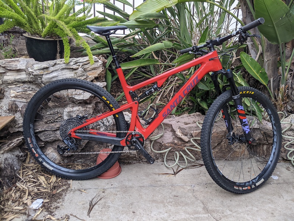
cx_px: 147
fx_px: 229
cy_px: 110
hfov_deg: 65.3
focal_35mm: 27
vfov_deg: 51.4
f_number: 1.8
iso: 52
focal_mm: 4.44
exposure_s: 1/30
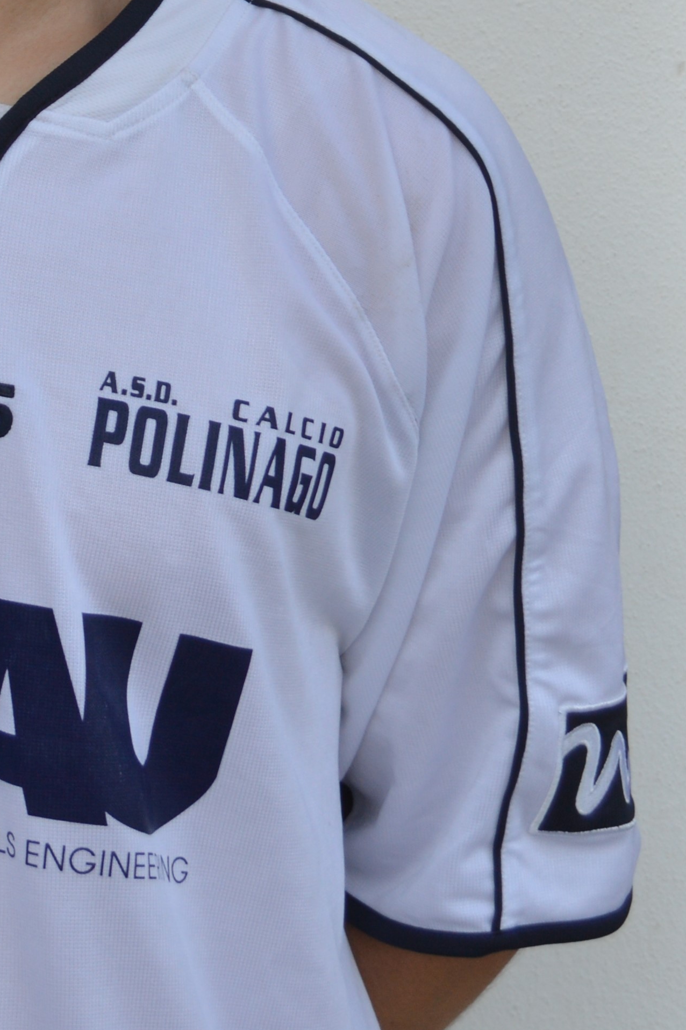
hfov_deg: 11.5
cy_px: 5
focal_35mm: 117
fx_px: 3345
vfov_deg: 17.1
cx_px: -100
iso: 110
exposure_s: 1/125
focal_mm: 32
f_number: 5.6
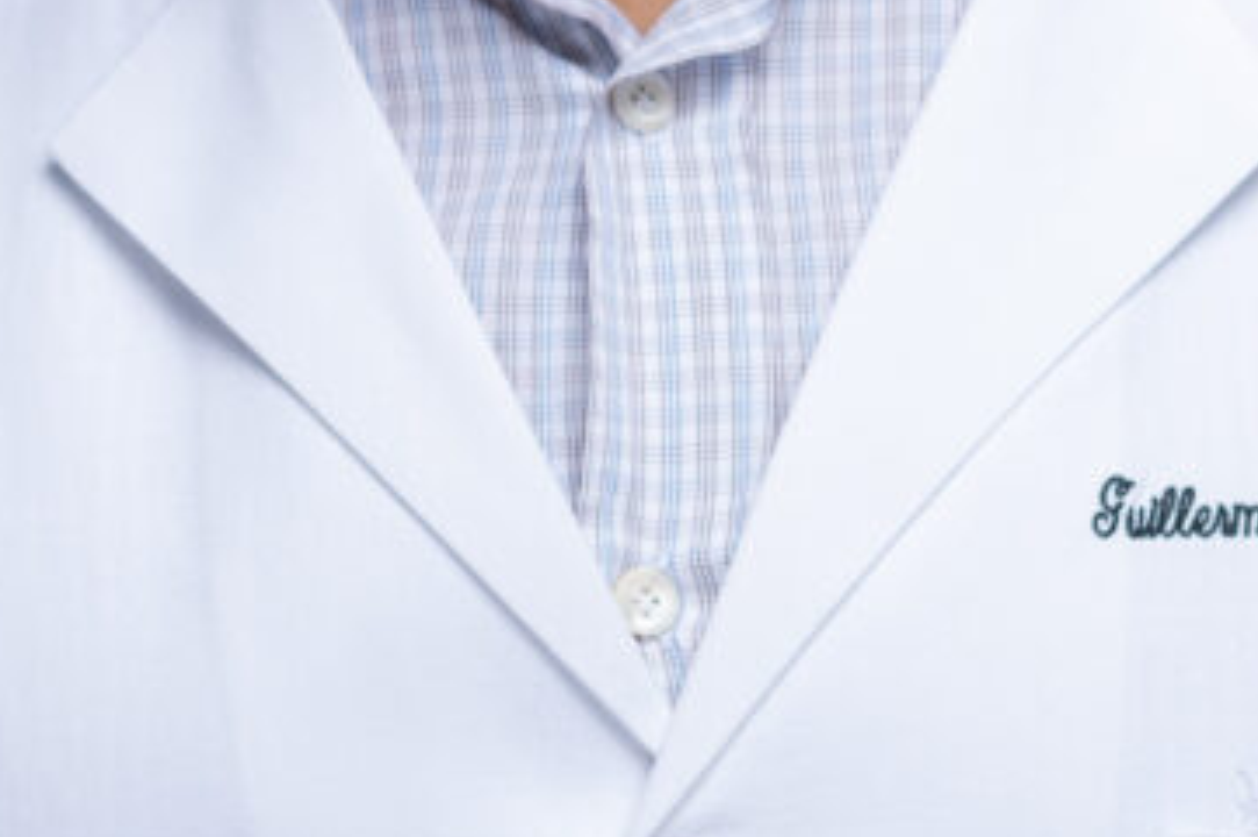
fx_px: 12638
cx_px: 812
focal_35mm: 362
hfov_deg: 5.7
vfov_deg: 3.8
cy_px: -377
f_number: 4
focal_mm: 85
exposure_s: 1/160
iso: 64
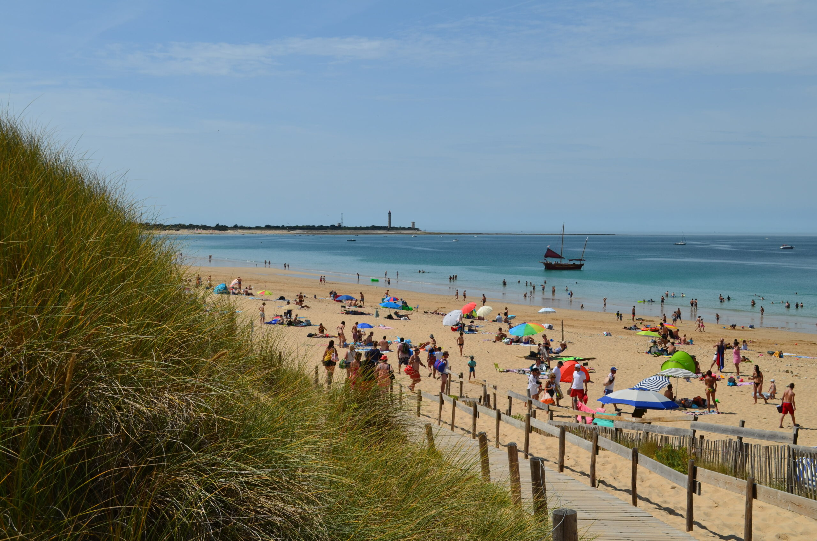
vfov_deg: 28.0
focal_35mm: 48
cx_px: 408
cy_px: 270
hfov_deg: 41.2
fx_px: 1087
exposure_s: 1/400
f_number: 10
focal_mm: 32
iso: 100
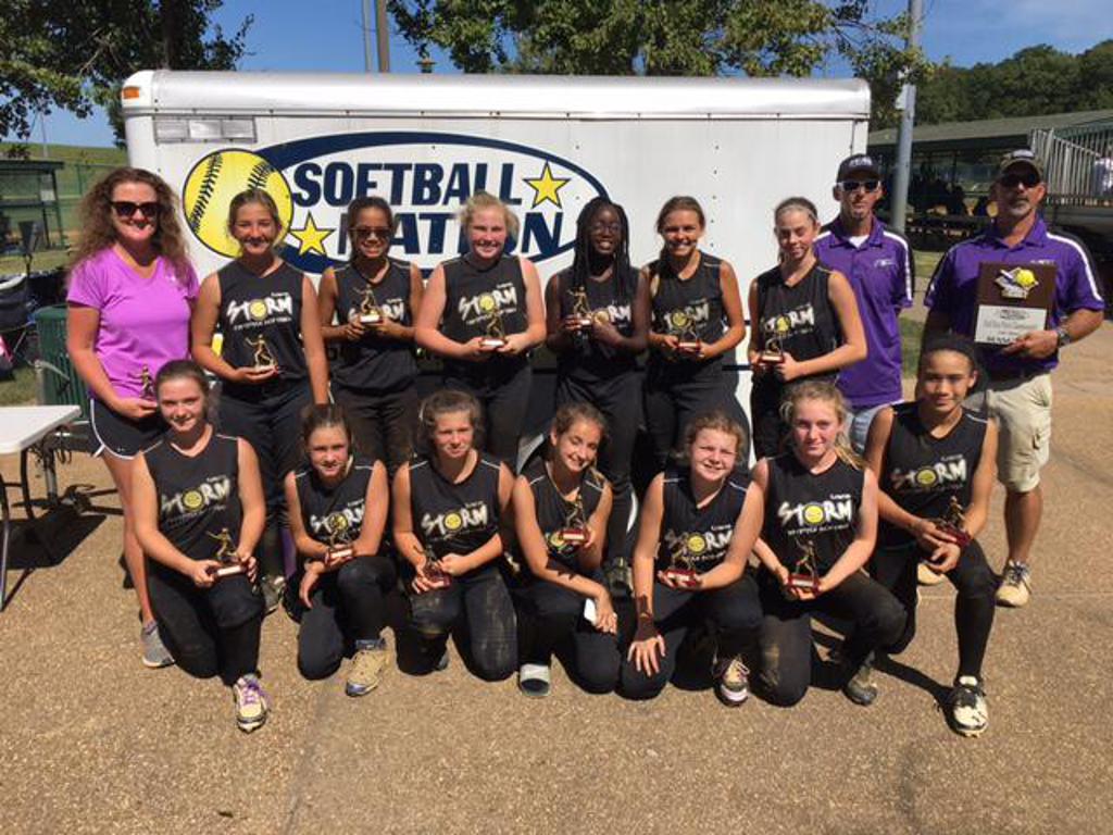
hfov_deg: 61.7
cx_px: 556
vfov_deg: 48.2
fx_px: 932
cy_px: 418
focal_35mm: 29
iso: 25
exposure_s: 1/2262
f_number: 2.2
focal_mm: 4.15
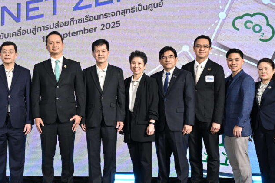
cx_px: 40
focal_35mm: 72
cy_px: 71
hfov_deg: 27.3
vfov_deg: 18.9
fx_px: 550
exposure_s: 1/200
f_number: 5
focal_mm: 38
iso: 1000
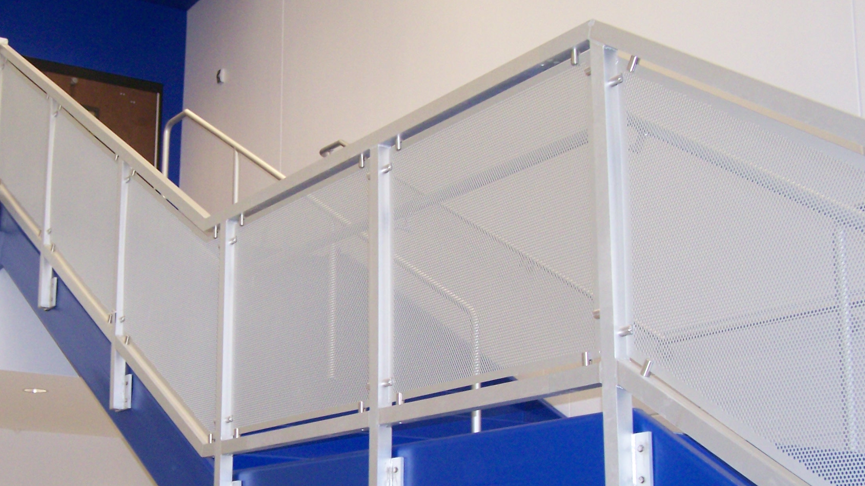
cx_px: 276
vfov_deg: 20.7
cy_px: 319
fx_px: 1330
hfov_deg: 35.6
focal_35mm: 58
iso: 160
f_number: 2.8
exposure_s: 1/60
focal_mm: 6.3
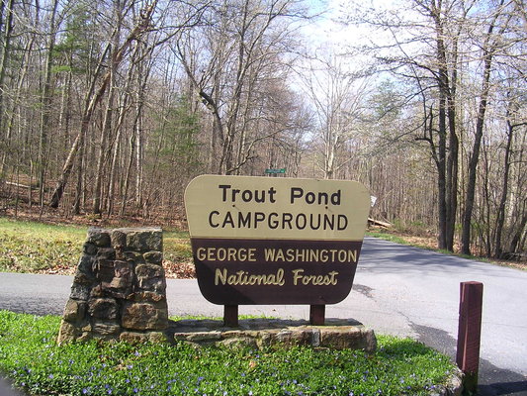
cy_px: 198
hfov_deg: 49.0
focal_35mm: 38
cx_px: 264
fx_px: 579
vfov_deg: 37.7
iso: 100
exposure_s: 1/266
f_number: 2.8
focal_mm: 5.8
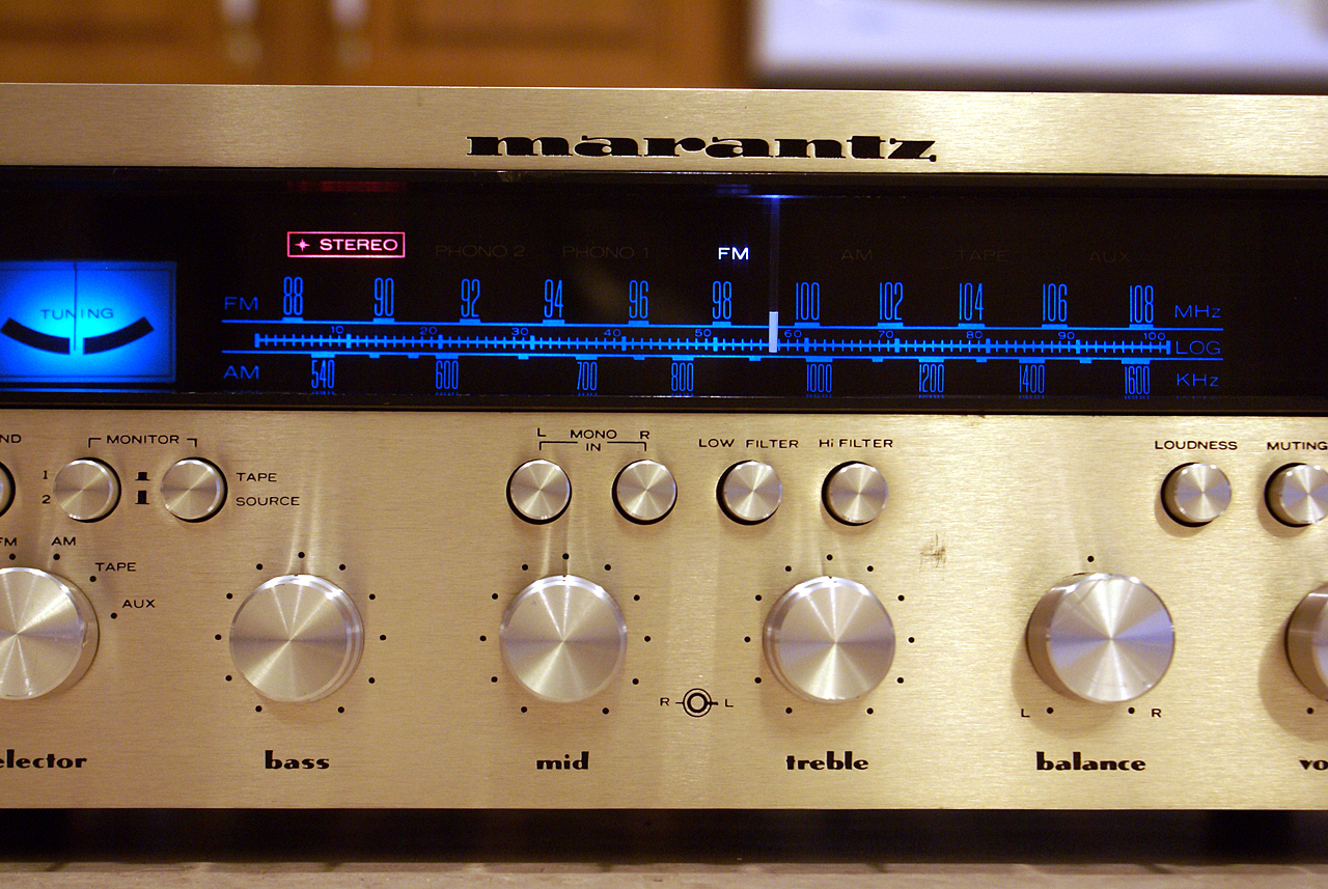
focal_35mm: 75
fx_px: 2770
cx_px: 664
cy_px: 444
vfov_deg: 18.2
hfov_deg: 27.0
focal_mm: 50
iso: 400
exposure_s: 1/25
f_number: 5.6
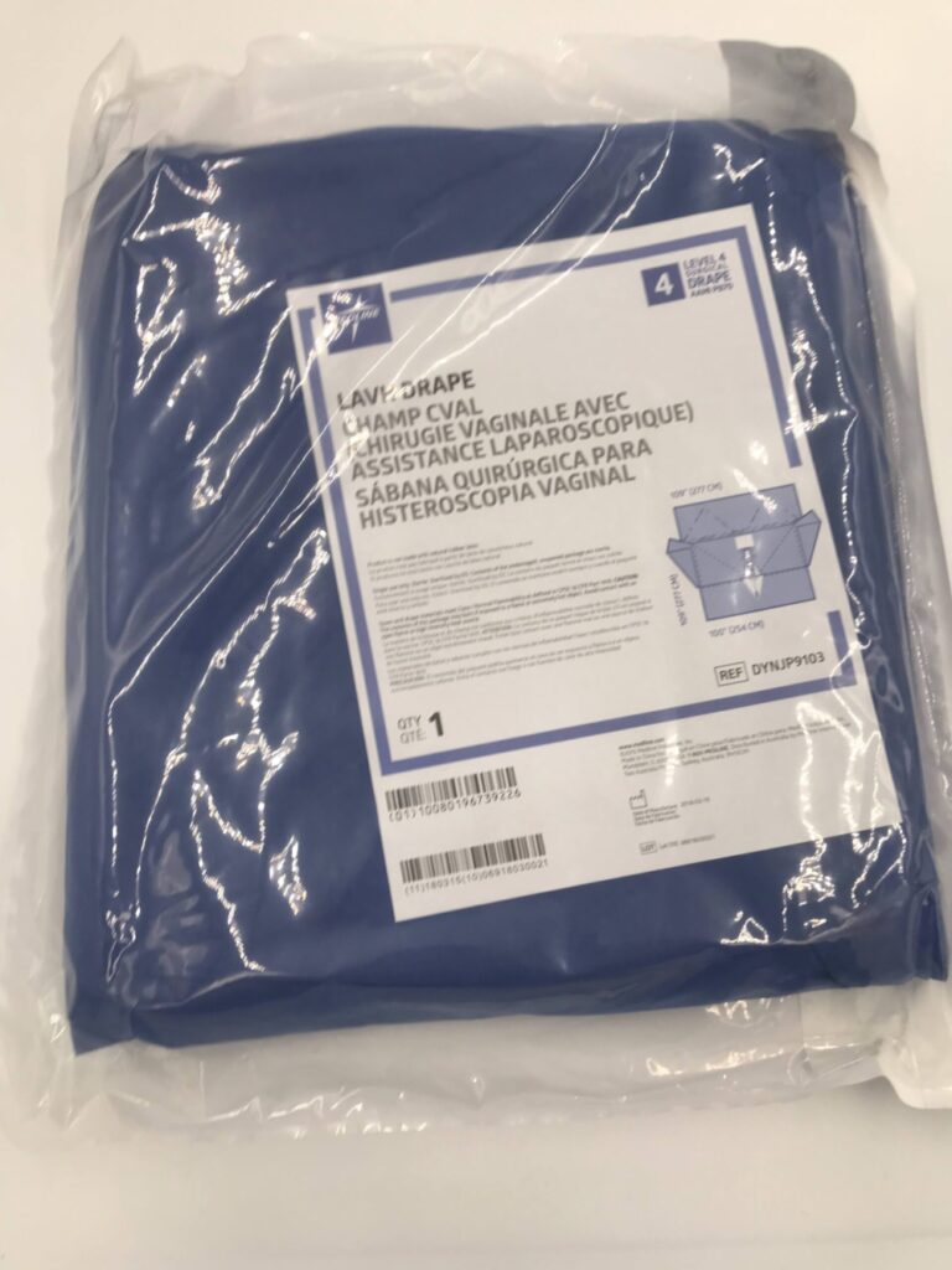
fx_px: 1027
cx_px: 476
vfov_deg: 63.4
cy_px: 635
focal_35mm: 28
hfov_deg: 49.7
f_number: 1.8
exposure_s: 1/120
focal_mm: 3.99
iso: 20
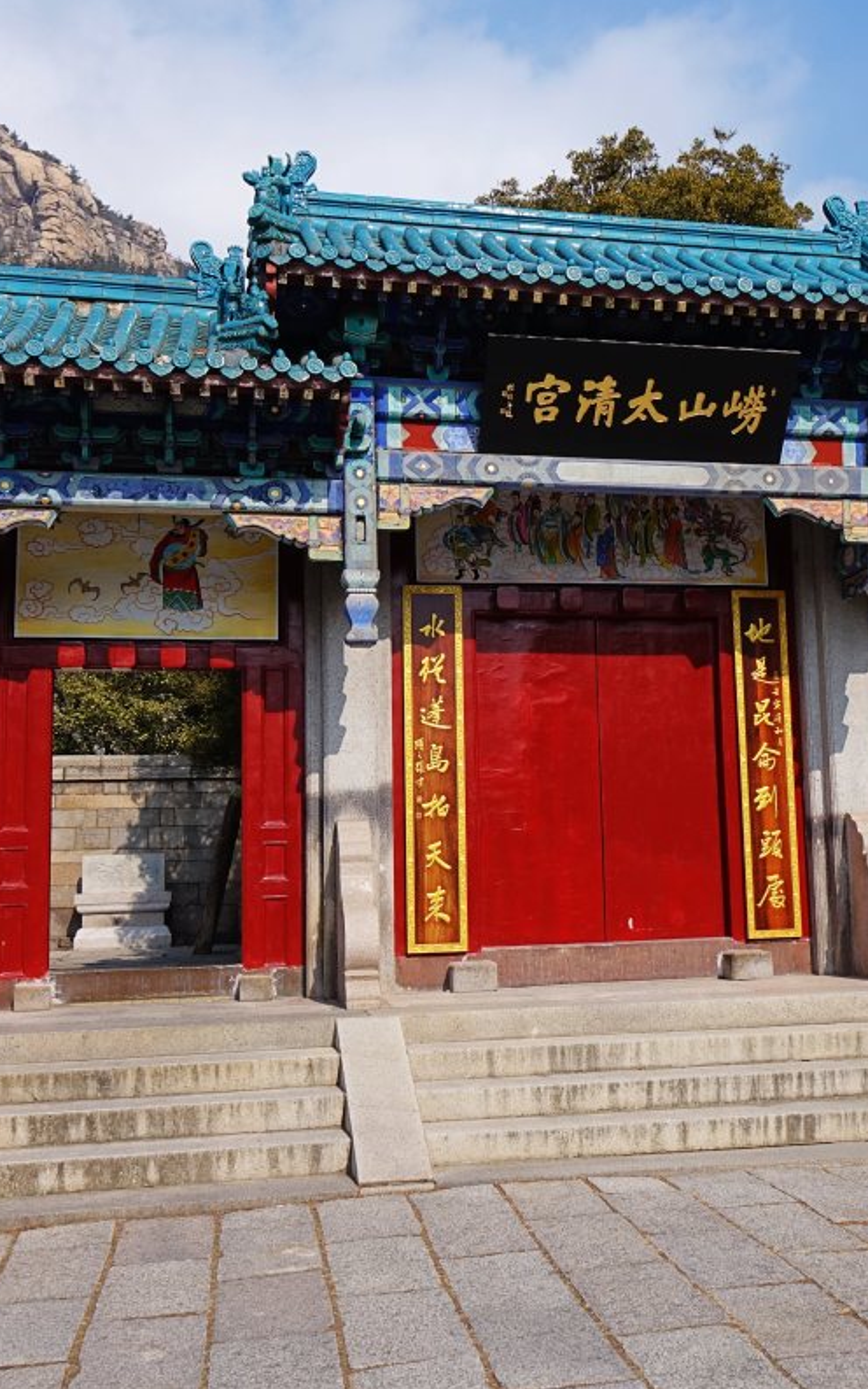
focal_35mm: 37
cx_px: 518
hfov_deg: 34.3
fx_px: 1400
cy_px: 694
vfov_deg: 52.7
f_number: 4.5
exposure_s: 1/800
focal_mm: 8.8
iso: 100
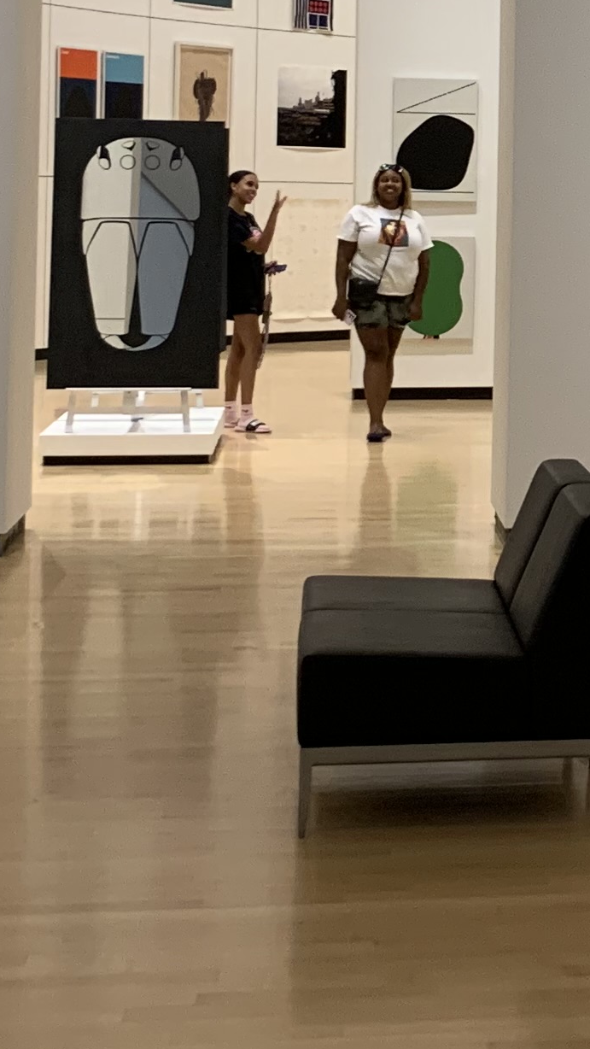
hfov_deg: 12.4
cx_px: 879
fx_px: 2586
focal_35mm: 93
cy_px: 193
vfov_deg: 22.6
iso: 125
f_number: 1.8
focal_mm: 4.25
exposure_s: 1/60
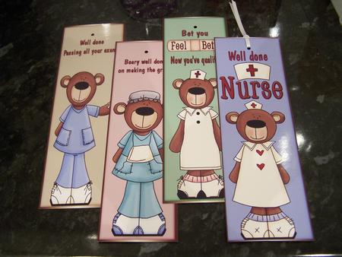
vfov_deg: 37.8
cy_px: 128
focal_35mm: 38
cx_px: 171
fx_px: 376
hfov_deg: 49.0
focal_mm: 6.3
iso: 140
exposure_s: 1/10
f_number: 2.8
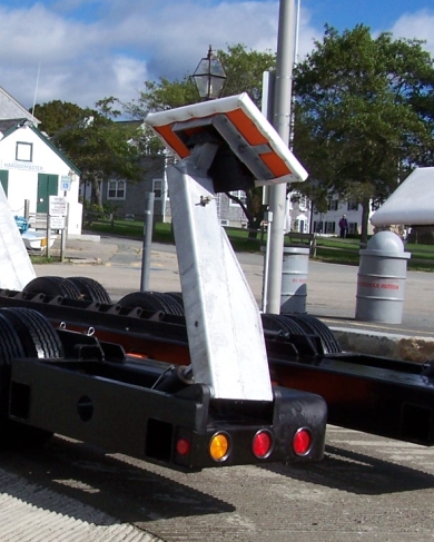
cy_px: 339
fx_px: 1252
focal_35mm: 78
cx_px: 40
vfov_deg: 24.4
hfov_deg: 19.3
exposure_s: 1/500
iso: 80
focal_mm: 6.3
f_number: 5.6
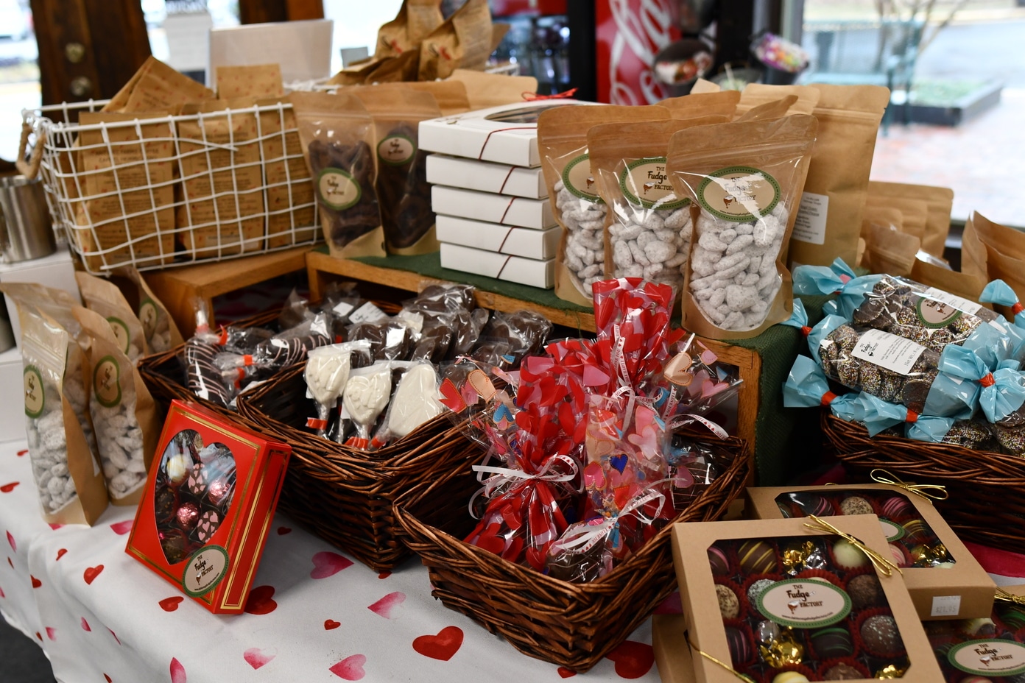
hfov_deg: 61.9
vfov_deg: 43.6
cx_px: 512
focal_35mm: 30
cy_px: 342
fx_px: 854
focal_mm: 20
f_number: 2.8
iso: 800
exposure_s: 1/250
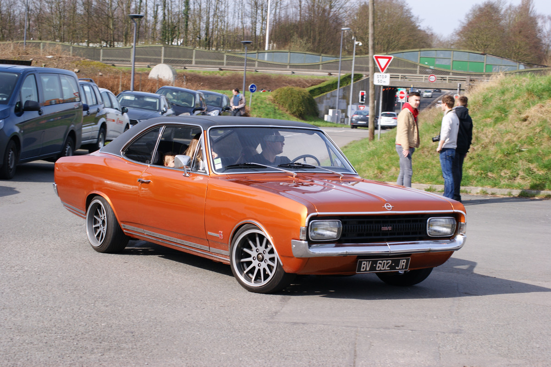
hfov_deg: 24.6
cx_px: 276
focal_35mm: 82
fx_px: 1262
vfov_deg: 16.5
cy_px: 184
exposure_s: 1/125
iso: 100
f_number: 9
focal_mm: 55
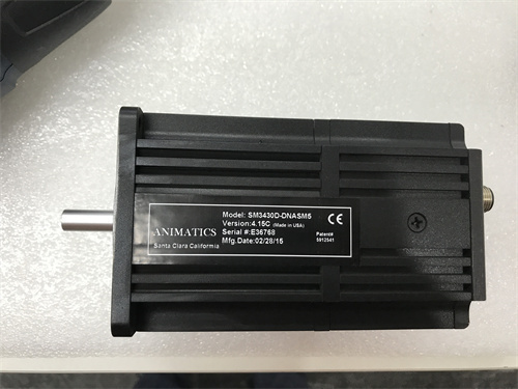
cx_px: 259
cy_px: 194
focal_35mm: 28
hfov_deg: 63.4
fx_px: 419
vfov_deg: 49.7
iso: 32
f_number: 1.8
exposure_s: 1/33
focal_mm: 3.99
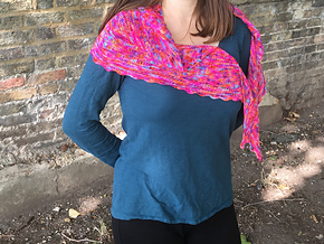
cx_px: 170
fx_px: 468
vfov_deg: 28.3
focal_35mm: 50
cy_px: 35
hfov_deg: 38.1
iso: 32
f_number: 2.2
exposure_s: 1/100
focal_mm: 4.15
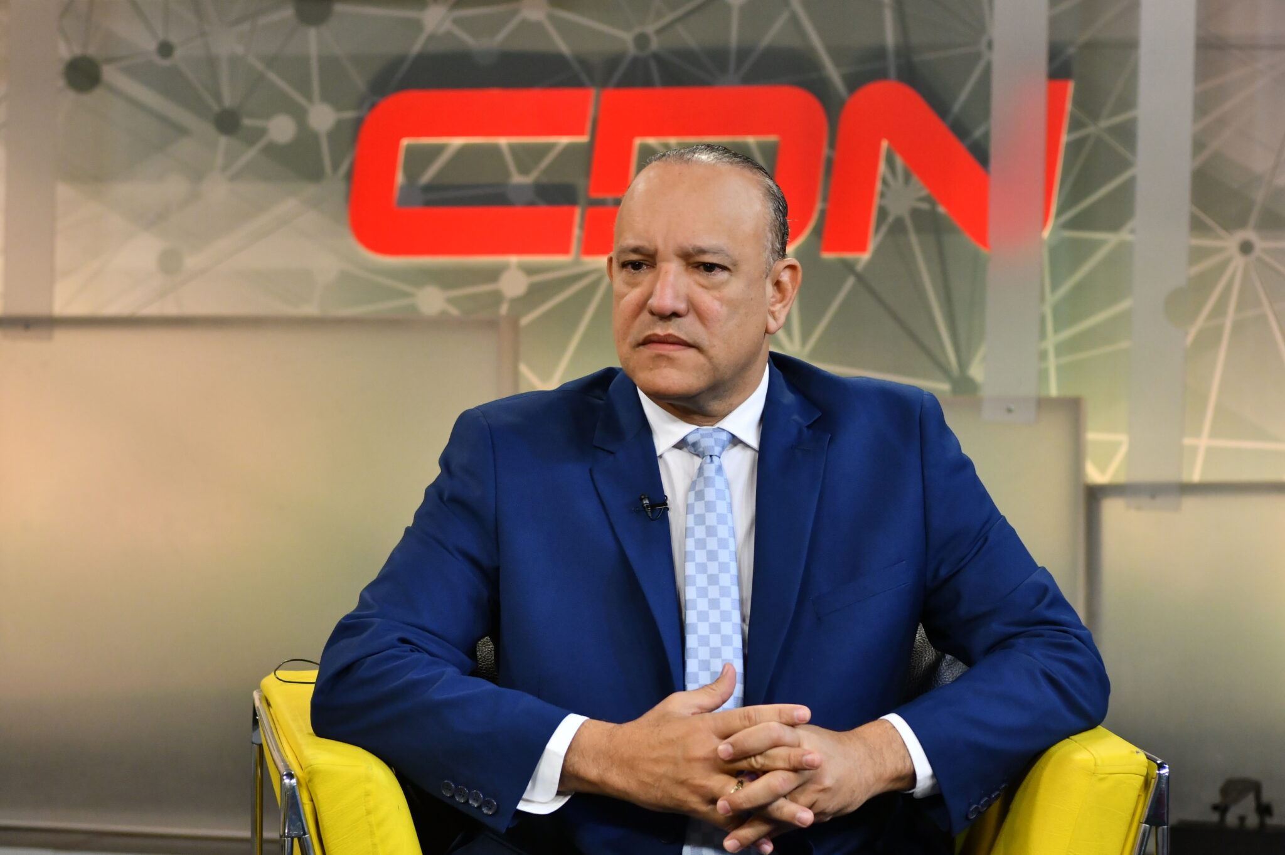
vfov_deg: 13.0
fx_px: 3746
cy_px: 428
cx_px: 642
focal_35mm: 105
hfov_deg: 19.5
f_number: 4.5
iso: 1250
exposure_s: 1/160
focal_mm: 70
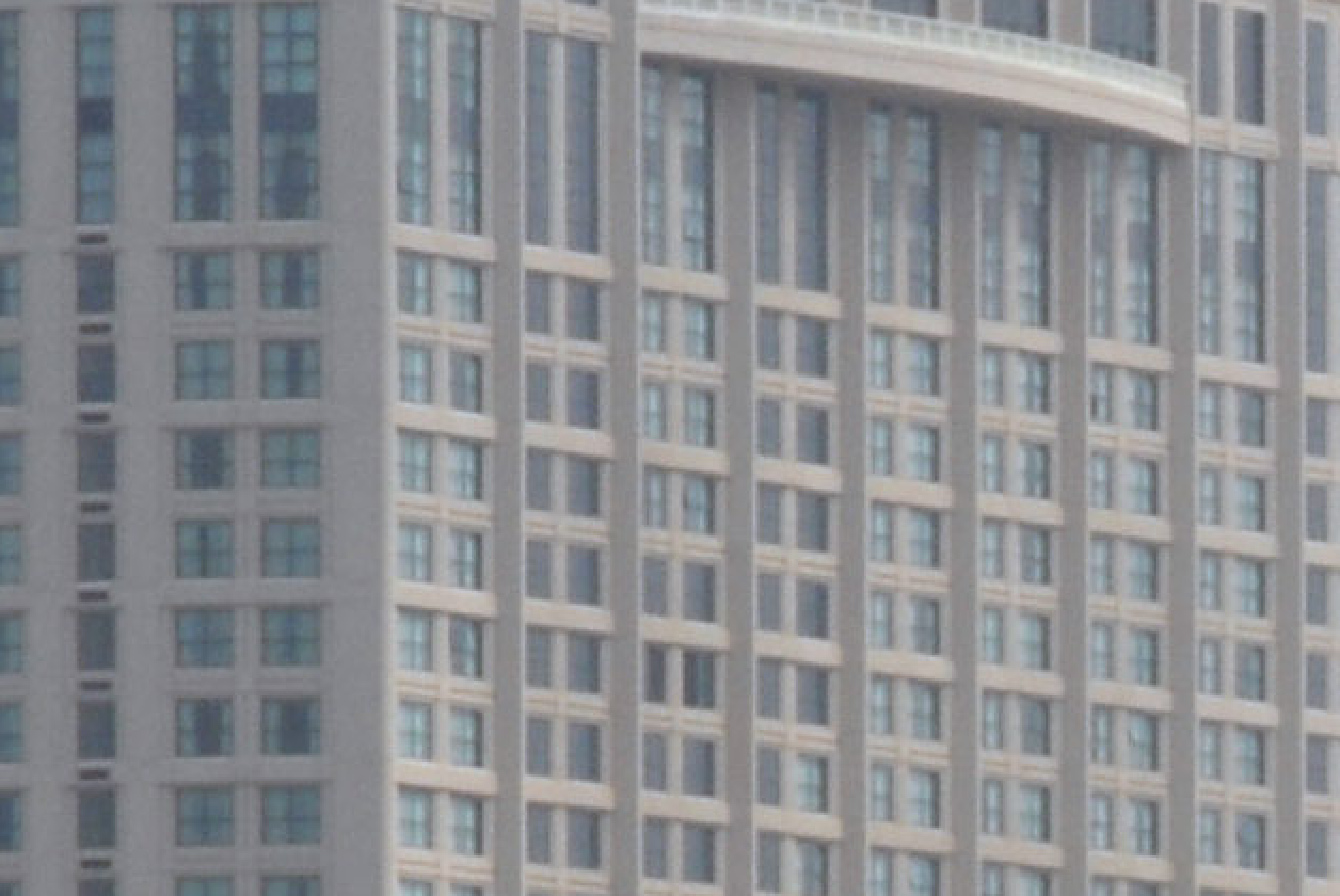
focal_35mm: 833
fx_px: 31034
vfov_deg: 1.7
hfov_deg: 2.5
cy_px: 1344
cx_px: 2403
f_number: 11
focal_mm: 90
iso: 250
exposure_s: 1/320
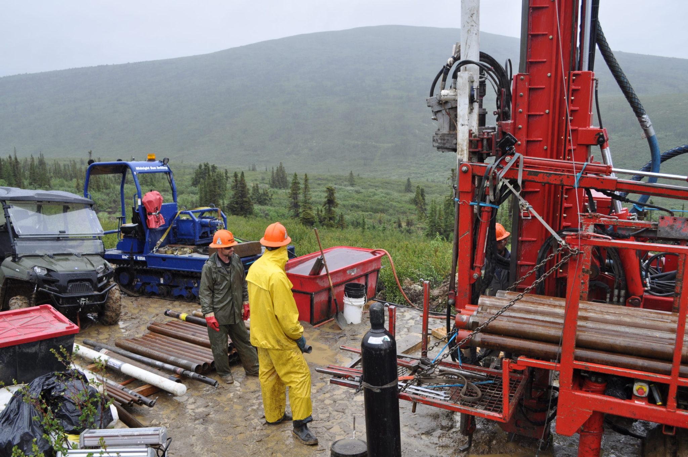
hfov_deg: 57.3
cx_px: 344
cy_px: 228
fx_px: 630
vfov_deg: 39.9
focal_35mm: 33
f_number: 7.1
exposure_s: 1/200
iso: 200
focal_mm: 22
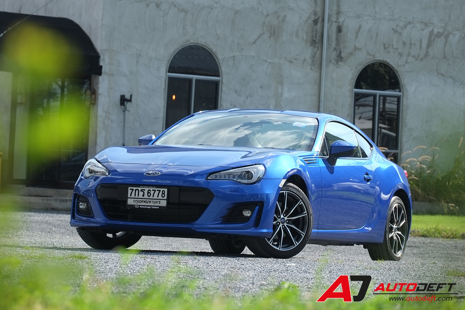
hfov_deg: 12.0
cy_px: 155
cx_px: 232
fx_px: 2209
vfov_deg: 8.0
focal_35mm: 171
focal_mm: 113.8
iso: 200
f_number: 5.6
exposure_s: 1/320
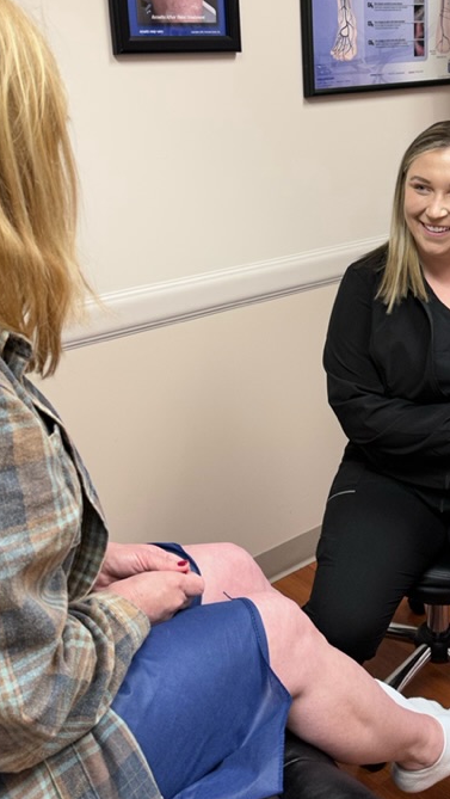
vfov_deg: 50.2
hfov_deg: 29.4
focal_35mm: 40
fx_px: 847
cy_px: 332
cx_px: 328
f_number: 1.78
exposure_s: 1/60
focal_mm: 6.86
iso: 160
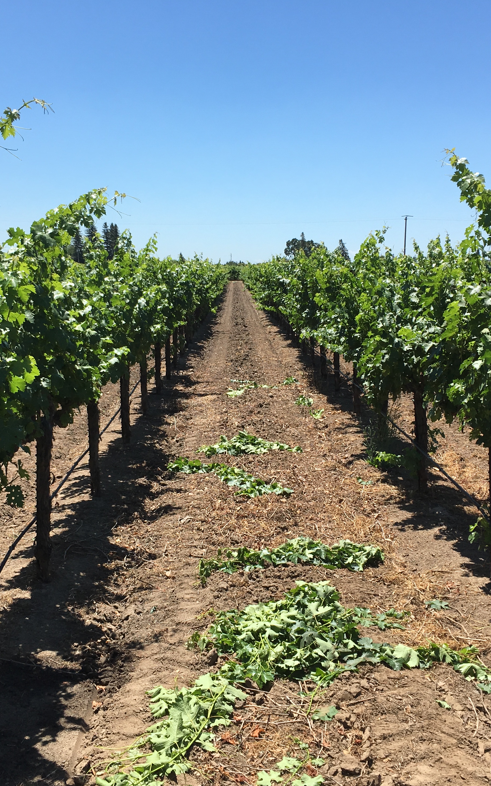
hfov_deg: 30.5
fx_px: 899
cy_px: 397
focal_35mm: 42
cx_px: 241
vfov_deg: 47.2
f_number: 2.2
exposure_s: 1/1508
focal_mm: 4.15
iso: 25
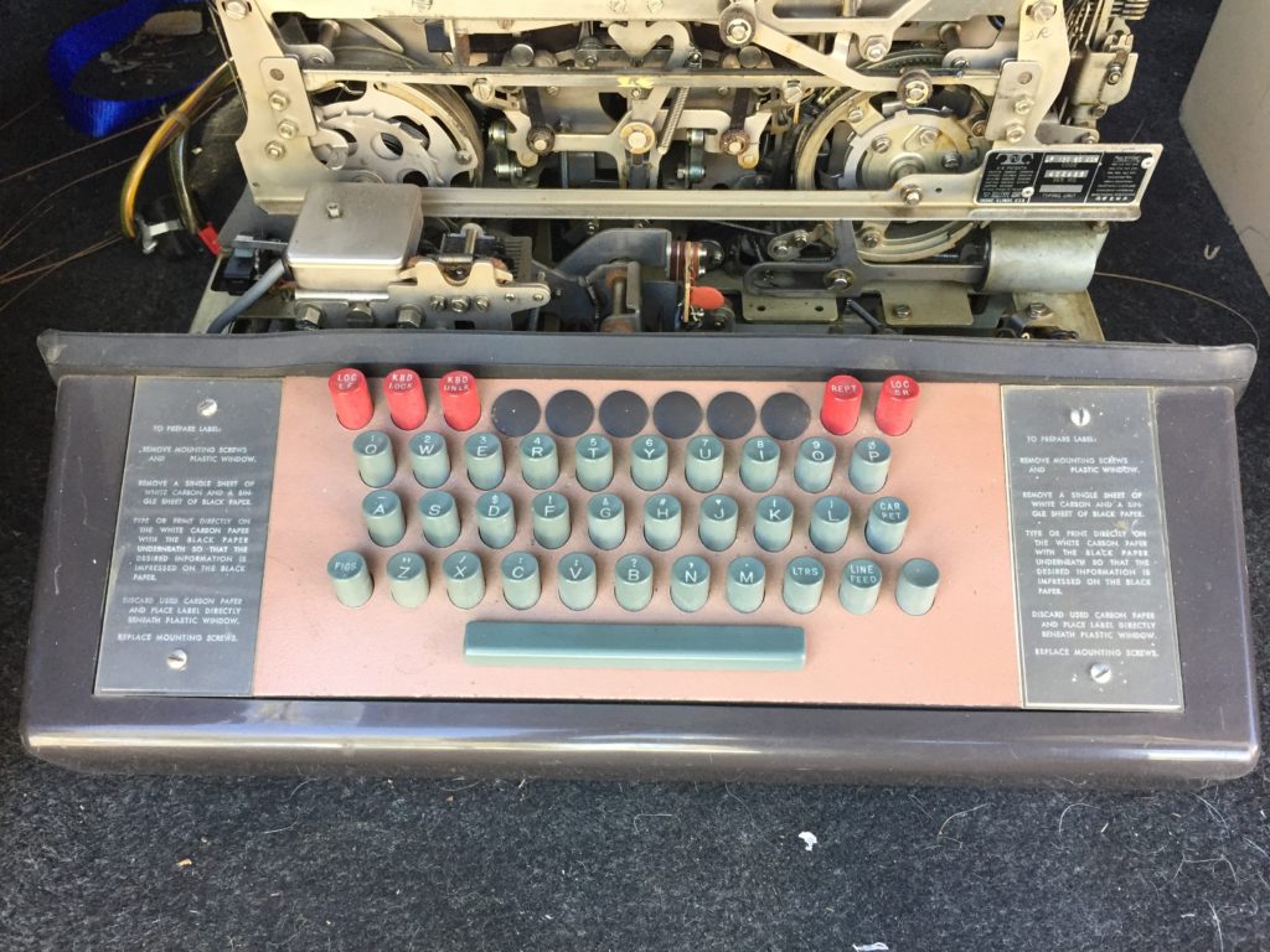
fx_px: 1064
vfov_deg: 48.2
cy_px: 476
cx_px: 635
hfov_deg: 61.7
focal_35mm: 29
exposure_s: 1/30
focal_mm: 4.15
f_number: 2.2
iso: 50
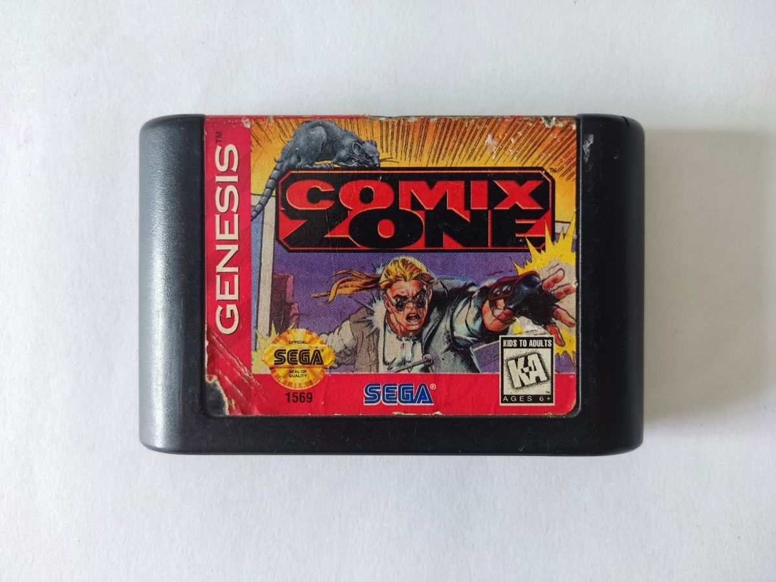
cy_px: 291
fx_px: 560
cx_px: 388
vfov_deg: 54.9
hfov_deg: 69.4
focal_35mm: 25
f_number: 1.79
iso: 339
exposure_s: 1/60
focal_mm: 4.71
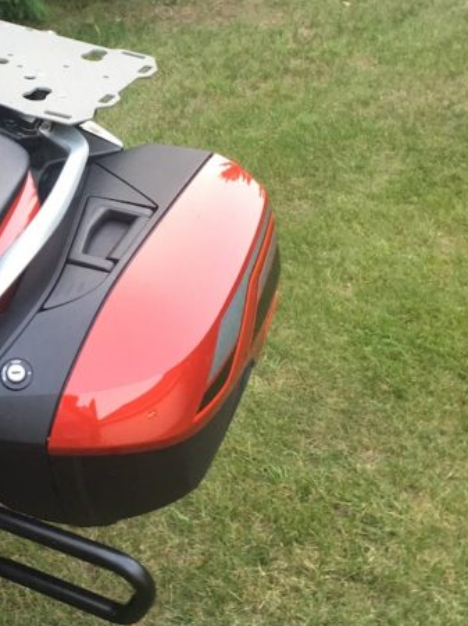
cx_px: -39
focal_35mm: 66
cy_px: 211
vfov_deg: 29.2
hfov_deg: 21.2
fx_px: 1191
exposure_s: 1/15
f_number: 2.2
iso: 32
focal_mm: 4.15
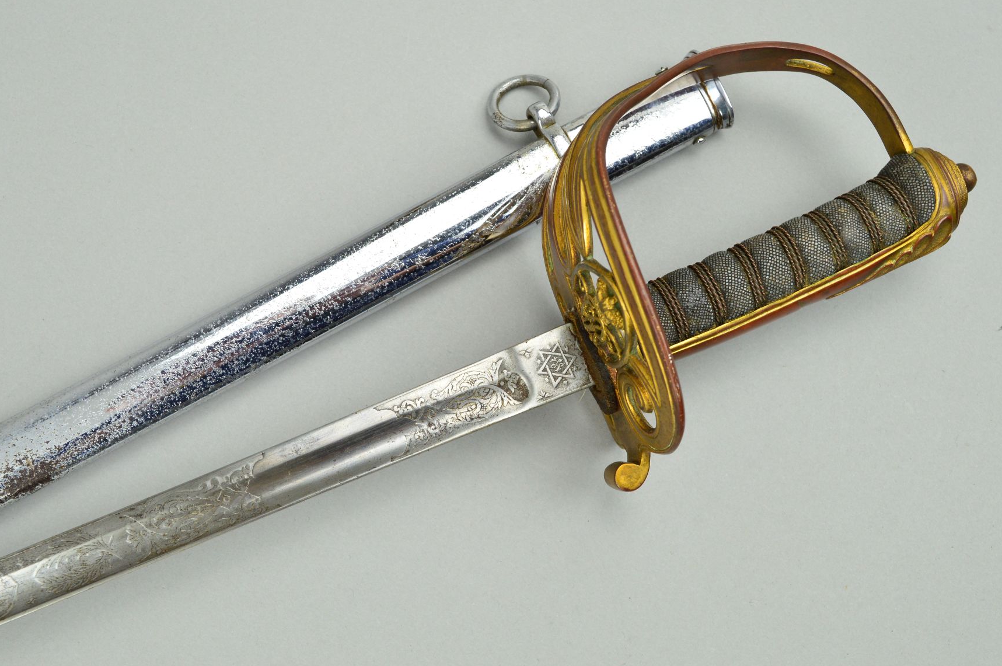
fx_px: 1140
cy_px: 326
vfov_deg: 32.6
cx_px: 496
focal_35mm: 41
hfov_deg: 47.4
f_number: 10
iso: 400
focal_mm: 26
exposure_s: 1/30
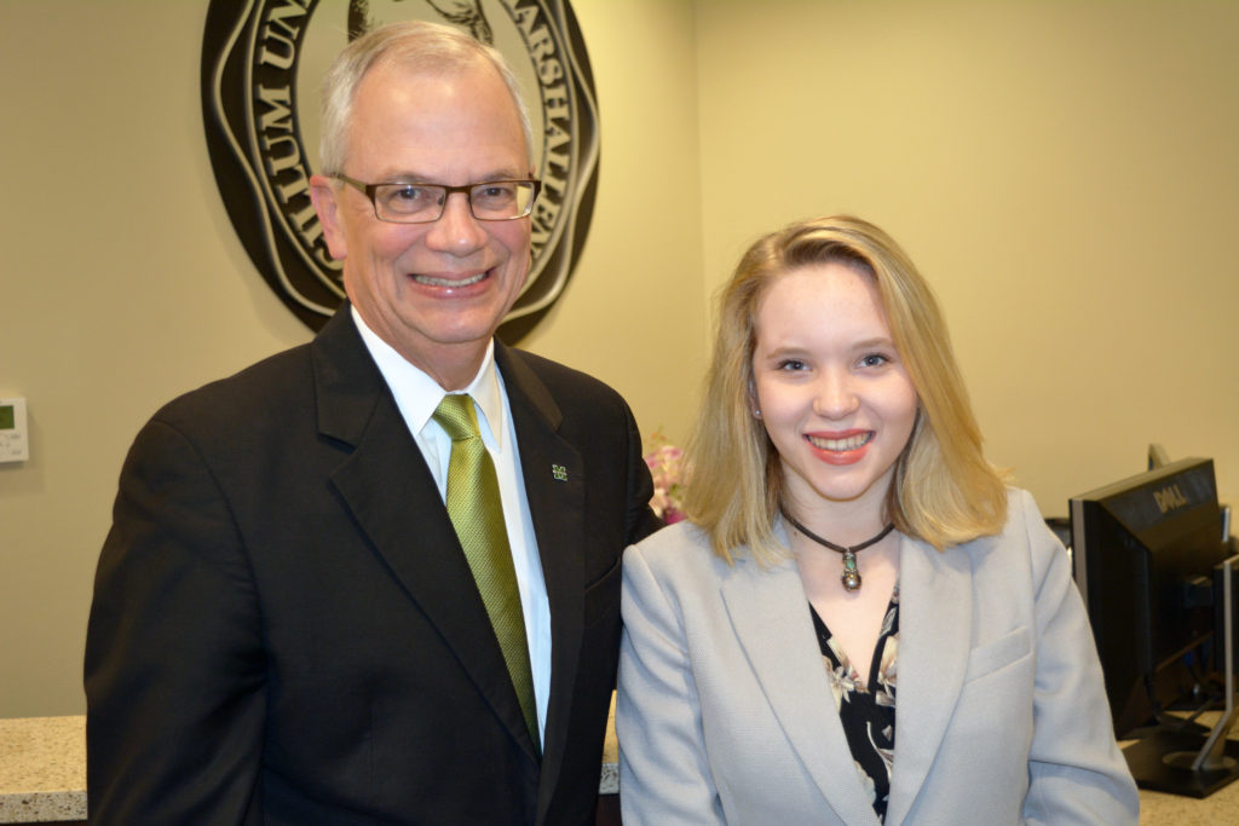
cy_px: 413
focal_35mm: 48
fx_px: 1652
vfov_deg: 28.1
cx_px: 620
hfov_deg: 41.1
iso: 640
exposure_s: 1/60
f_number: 4.5
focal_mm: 32
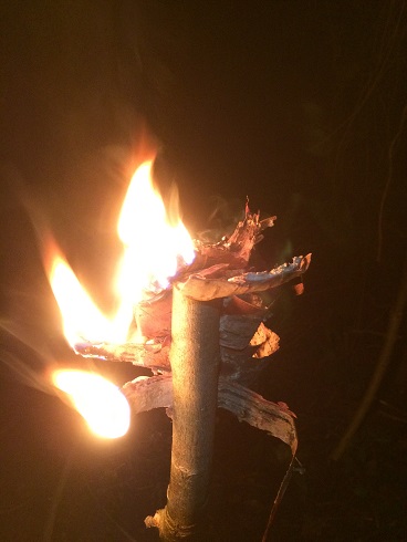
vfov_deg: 61.6
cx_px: 204
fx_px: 454
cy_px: 271
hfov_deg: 48.3
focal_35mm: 29
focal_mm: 4.15
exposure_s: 1/17
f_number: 2.2
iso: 250
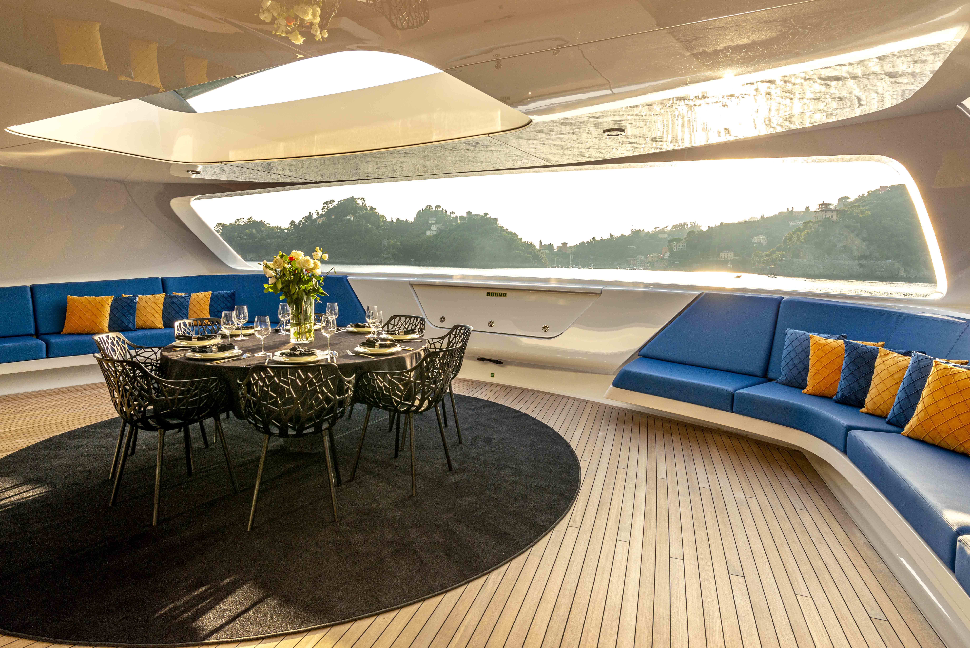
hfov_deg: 86.9
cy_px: 324
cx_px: 485
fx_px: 512
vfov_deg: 64.6
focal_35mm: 19
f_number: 9
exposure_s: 1/400
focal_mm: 19
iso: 400
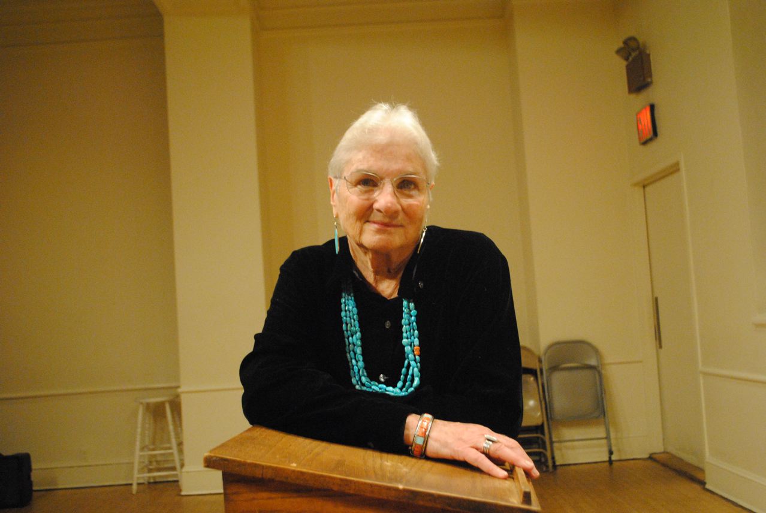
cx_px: 383
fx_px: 831
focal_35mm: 39
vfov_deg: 34.3
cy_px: 256
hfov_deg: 49.5
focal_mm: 26
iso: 1600
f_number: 4.2
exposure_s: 1/20
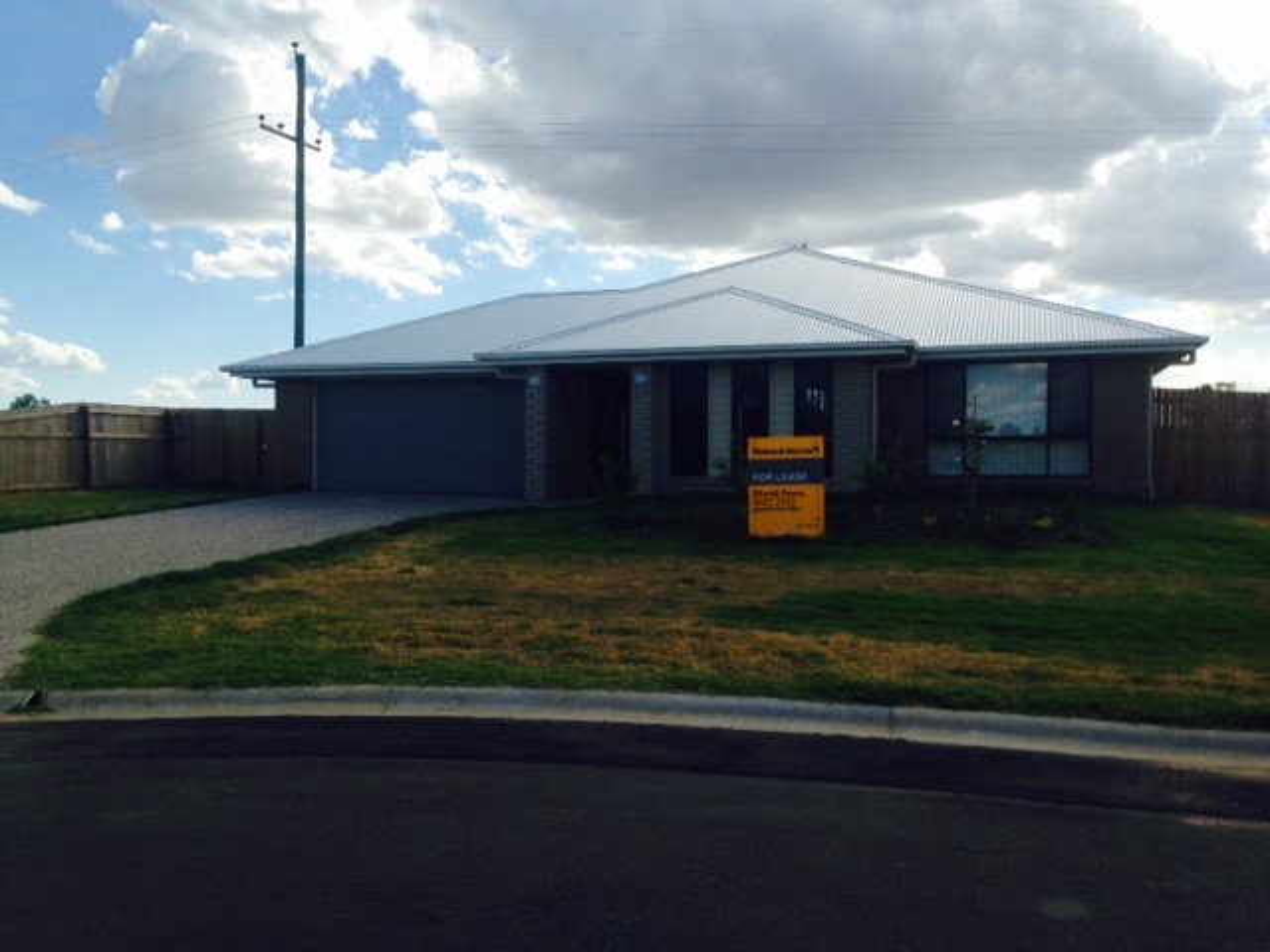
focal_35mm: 33
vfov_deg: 42.9
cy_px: 476
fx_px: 1211
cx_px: 635
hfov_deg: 55.4
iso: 50
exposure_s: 1/1748
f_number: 2.4
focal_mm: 4.12
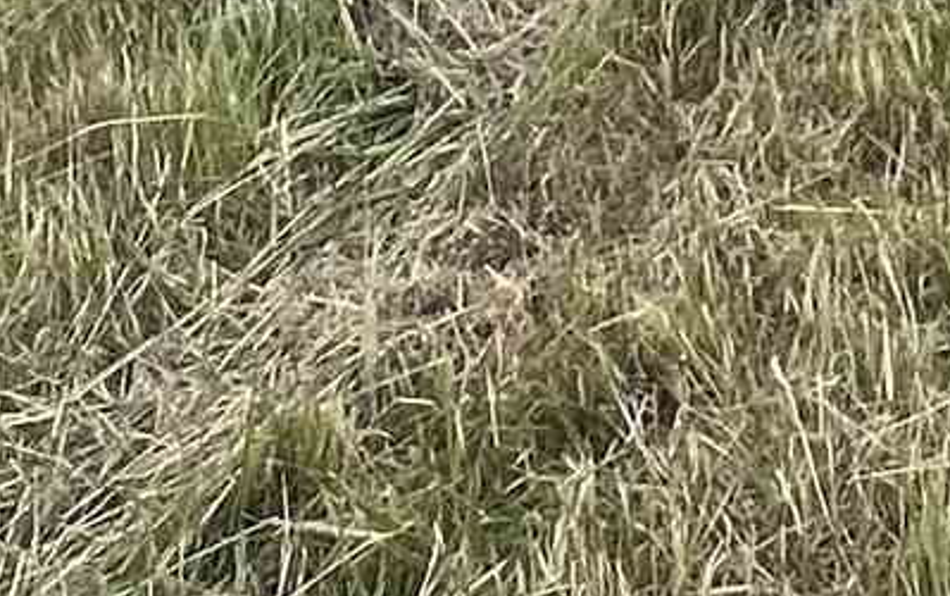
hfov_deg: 17.1
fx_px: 2746
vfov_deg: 9.9
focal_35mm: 106
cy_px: -1097
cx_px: 1555
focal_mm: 1.57
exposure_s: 1/1155
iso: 32
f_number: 1.8
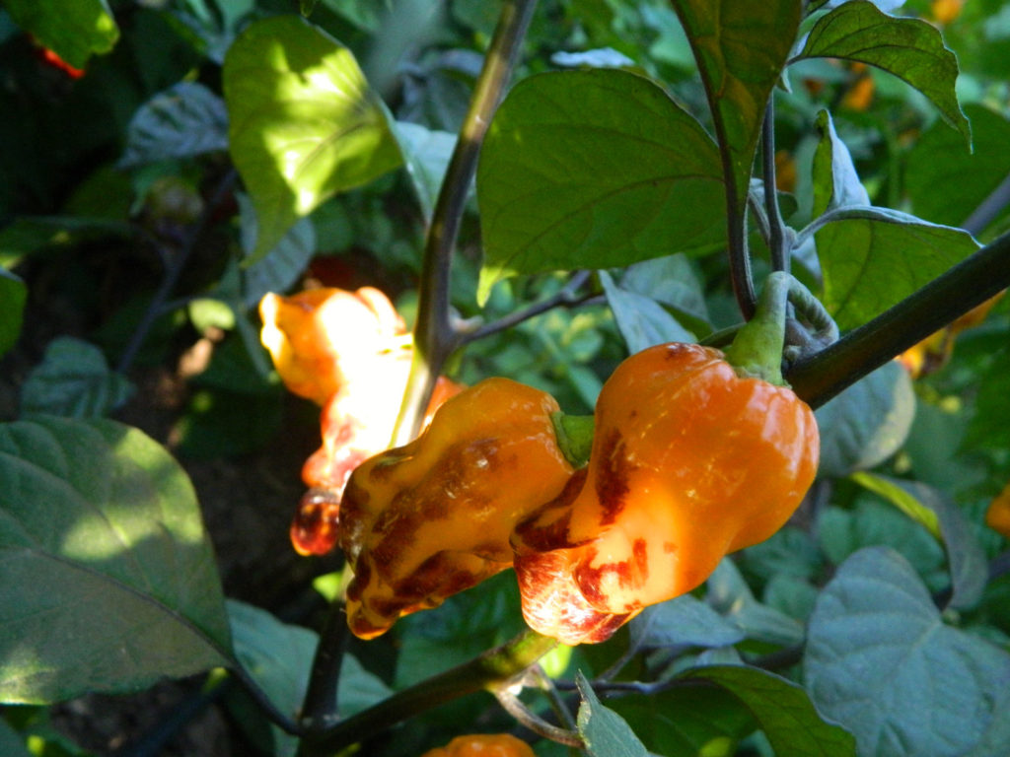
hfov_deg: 45.8
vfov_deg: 35.1
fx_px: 1196
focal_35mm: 41
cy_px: 378
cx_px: 505
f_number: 3.5
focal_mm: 7.3
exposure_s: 1/60
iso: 400
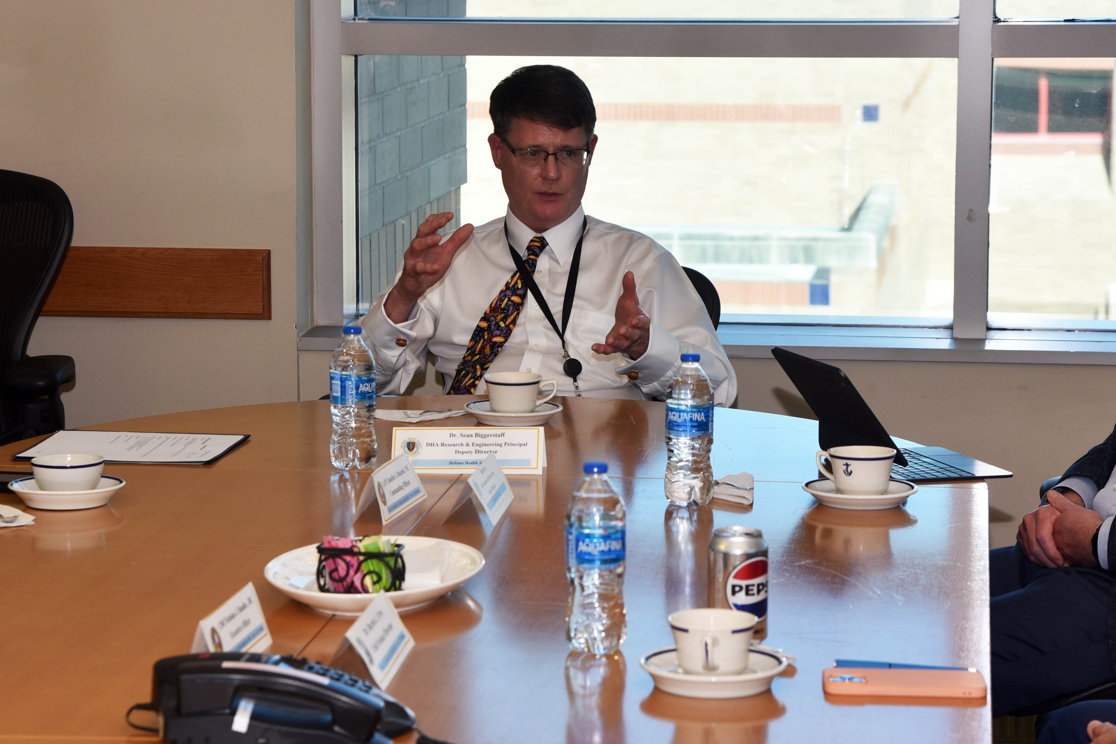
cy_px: 288
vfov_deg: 12.9
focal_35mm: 106
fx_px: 3286
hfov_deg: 19.3
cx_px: 546
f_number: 5.6
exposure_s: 1/60
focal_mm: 70
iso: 400
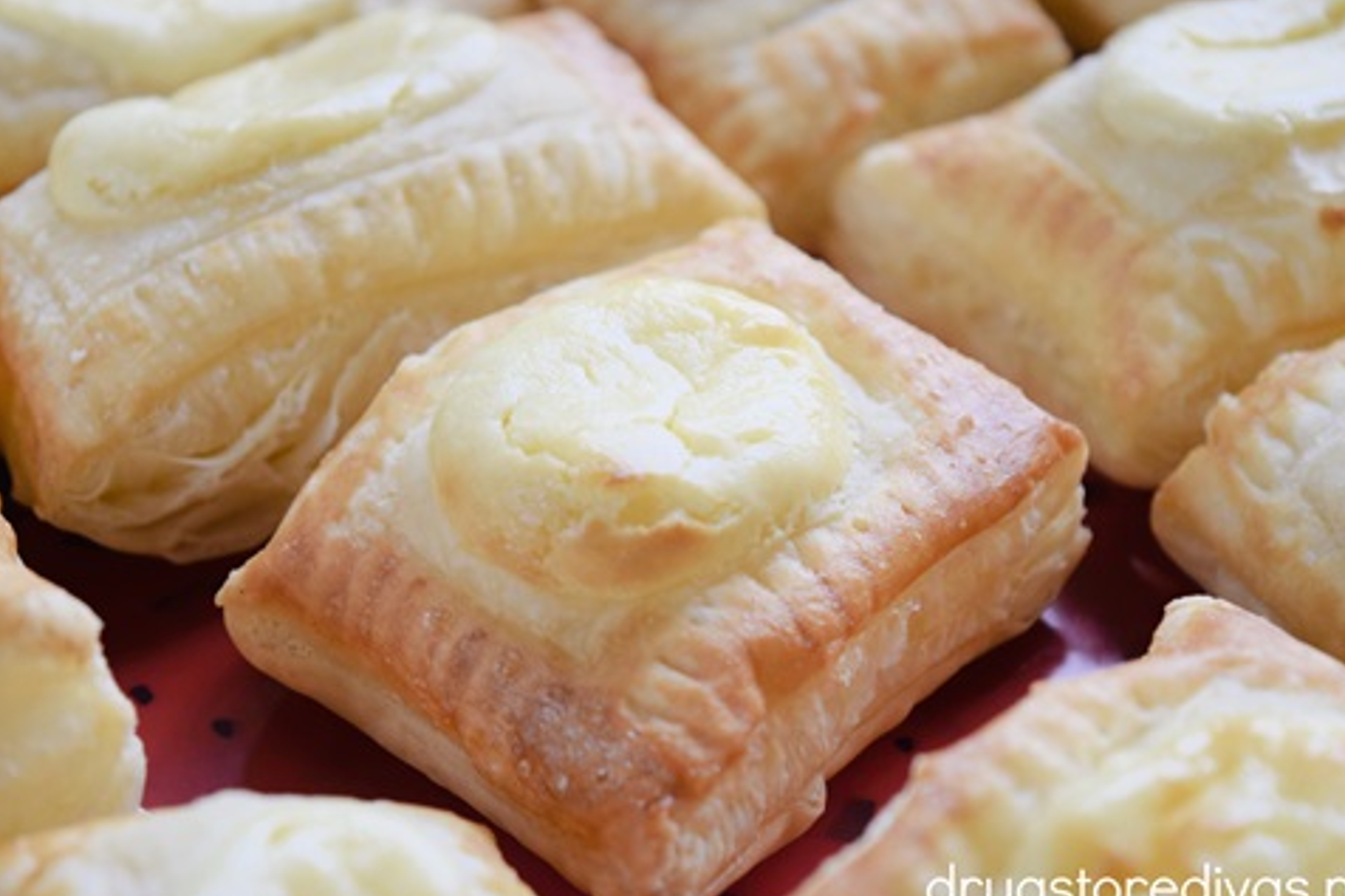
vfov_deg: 16.6
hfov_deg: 24.8
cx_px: 704
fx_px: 3062
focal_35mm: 82
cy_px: 456
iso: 450
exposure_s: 1/60
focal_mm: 52
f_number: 5.6
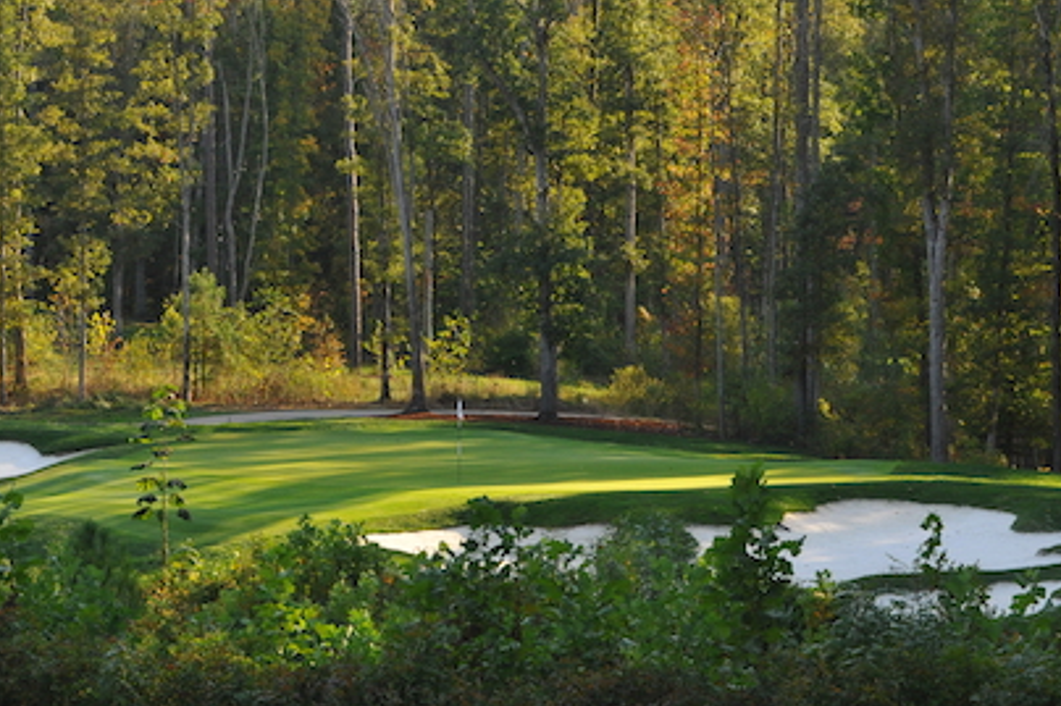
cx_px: 389
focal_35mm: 143
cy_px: 230
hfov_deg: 14.4
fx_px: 4209
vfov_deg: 9.6
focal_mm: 55
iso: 250
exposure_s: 1/100
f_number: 10
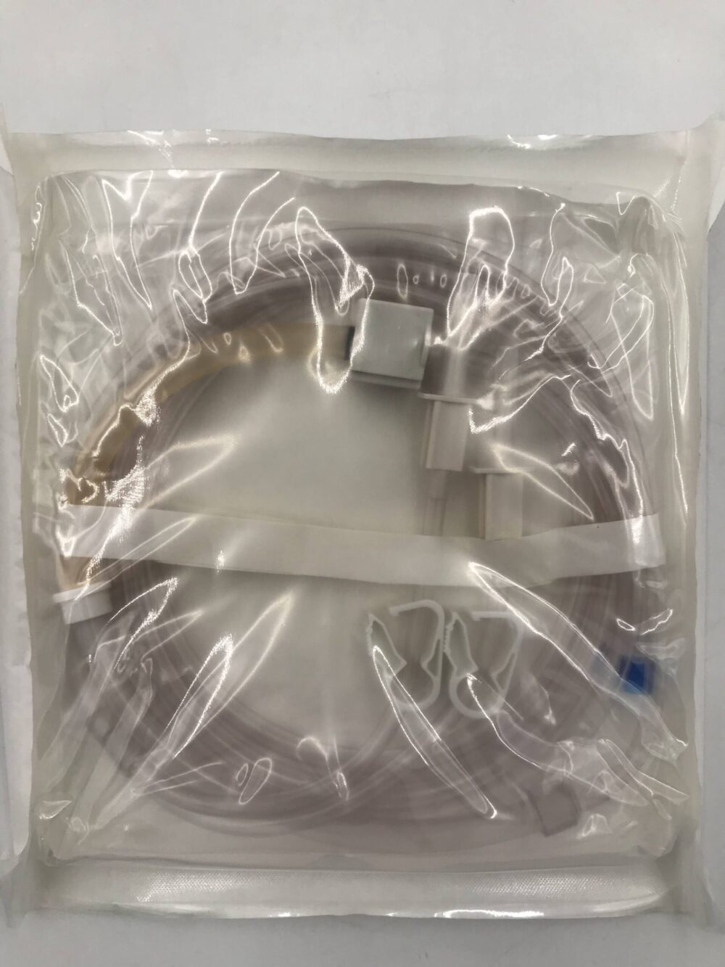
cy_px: 484
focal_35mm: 28
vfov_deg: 63.4
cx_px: 362
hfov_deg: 49.8
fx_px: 782
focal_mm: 3.99
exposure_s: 1/60
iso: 32
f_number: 1.8
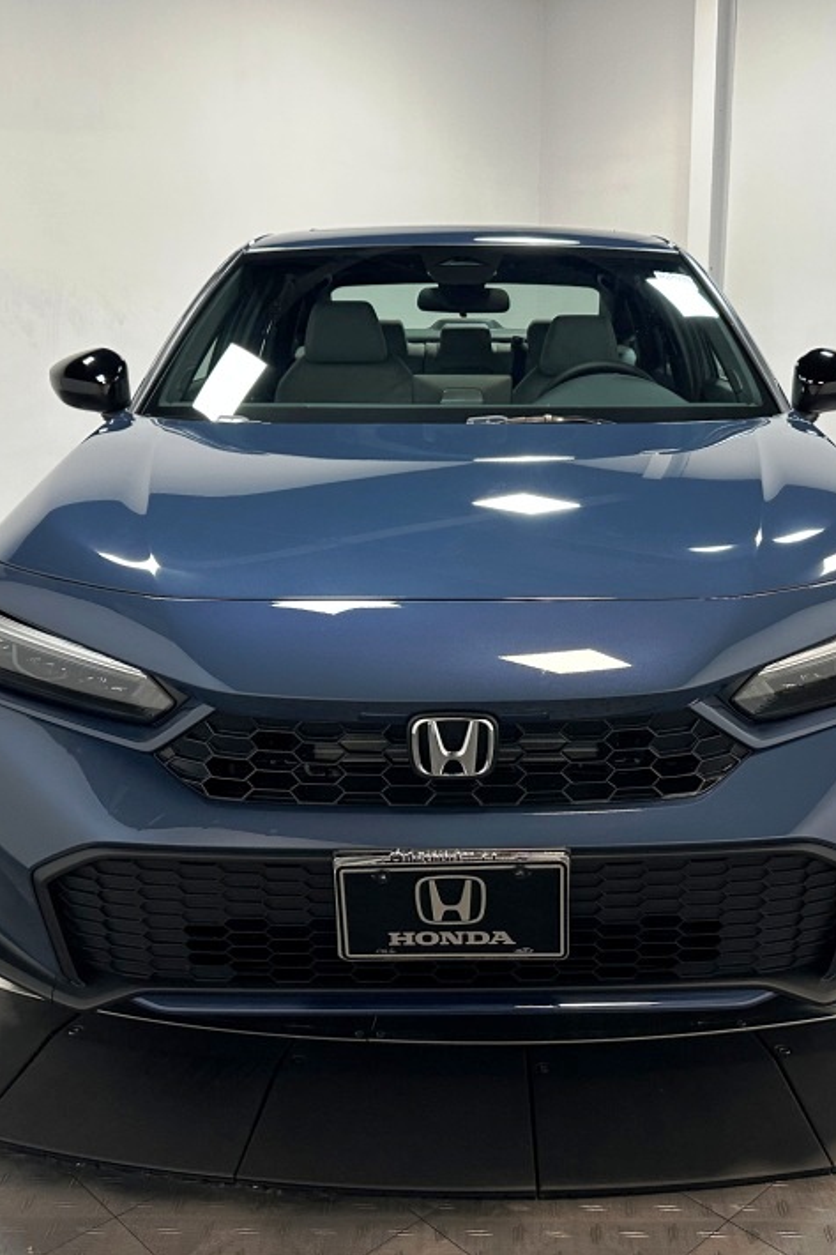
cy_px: 665
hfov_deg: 36.7
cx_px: 493
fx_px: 1255
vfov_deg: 53.1
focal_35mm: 36
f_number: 1.78
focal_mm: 6.86
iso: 250
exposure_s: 1/60
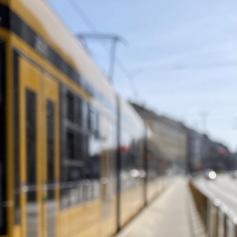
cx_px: 262
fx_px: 542
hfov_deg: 23.1
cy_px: 205
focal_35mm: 70
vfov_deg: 24.1
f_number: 1.8
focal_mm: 3.99
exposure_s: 1/2315
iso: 20
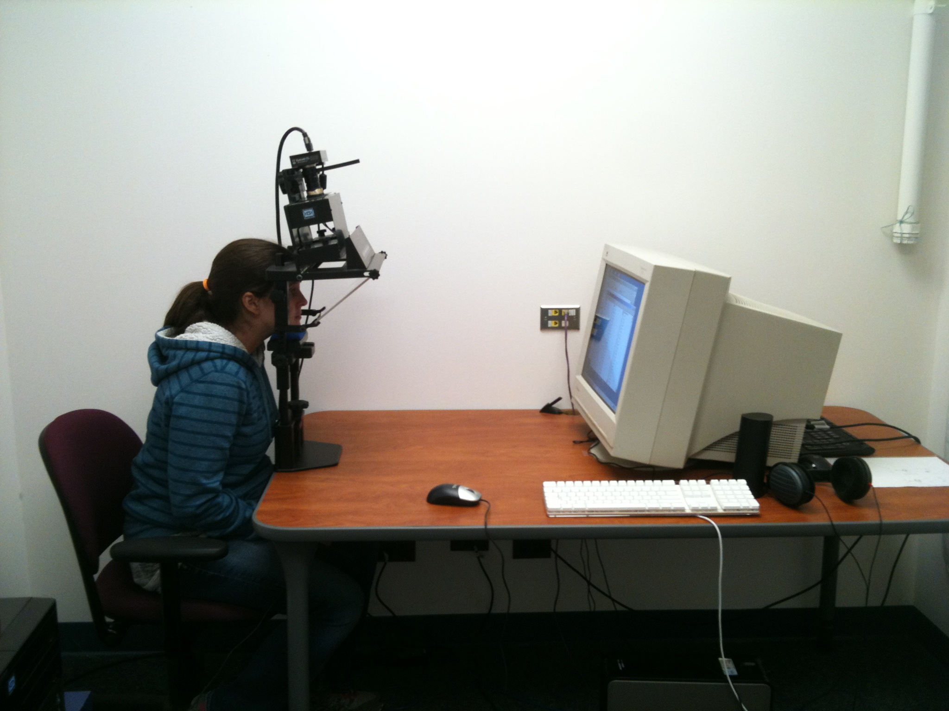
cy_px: 356
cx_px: 474
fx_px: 960
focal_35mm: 35
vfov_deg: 40.7
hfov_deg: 52.6
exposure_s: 1/24
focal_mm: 3.85
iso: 80
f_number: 2.8
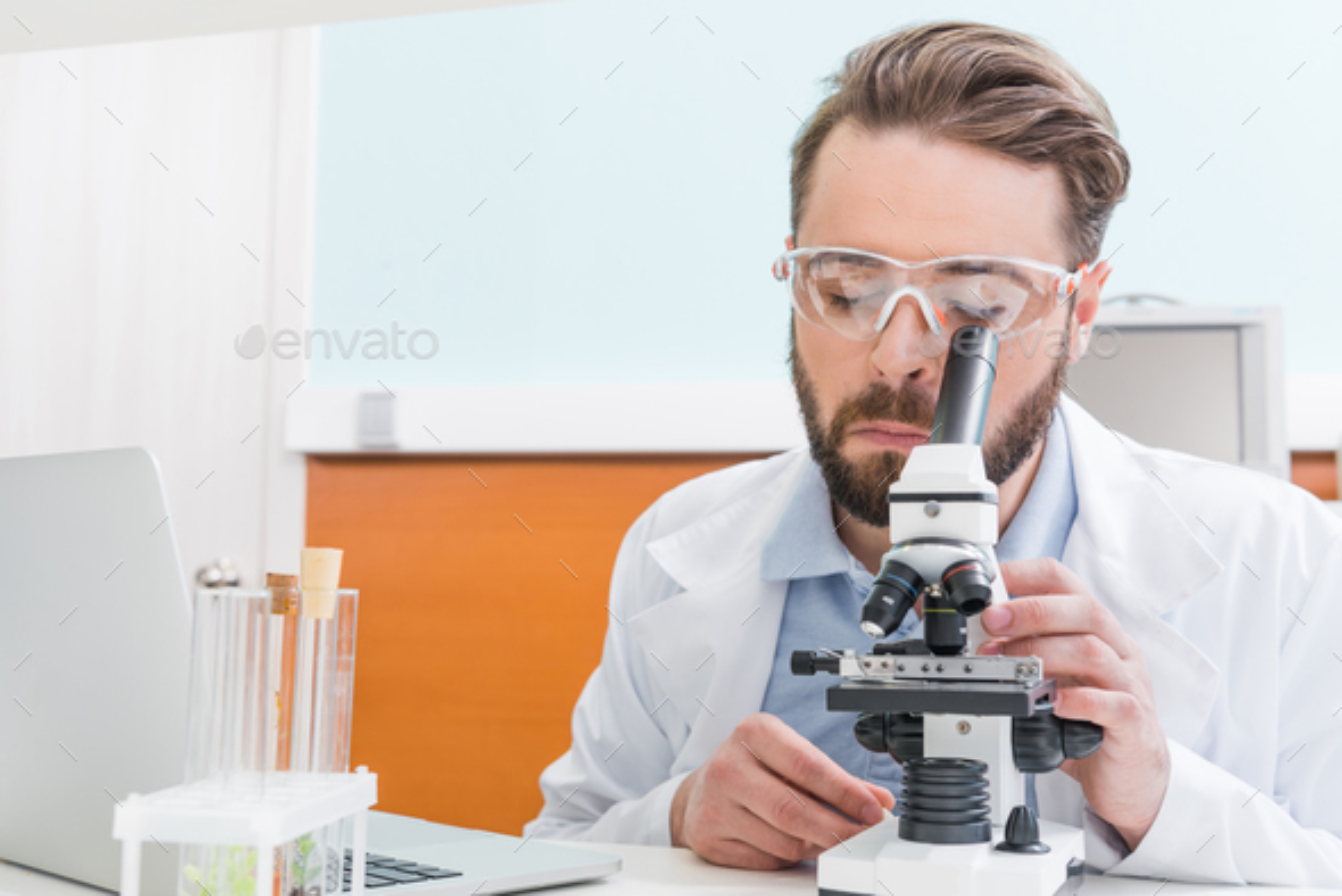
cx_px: 671
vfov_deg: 28.1
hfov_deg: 41.1
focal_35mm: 48
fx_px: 1790
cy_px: 448
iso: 200
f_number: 6.3
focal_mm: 48
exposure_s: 1/80
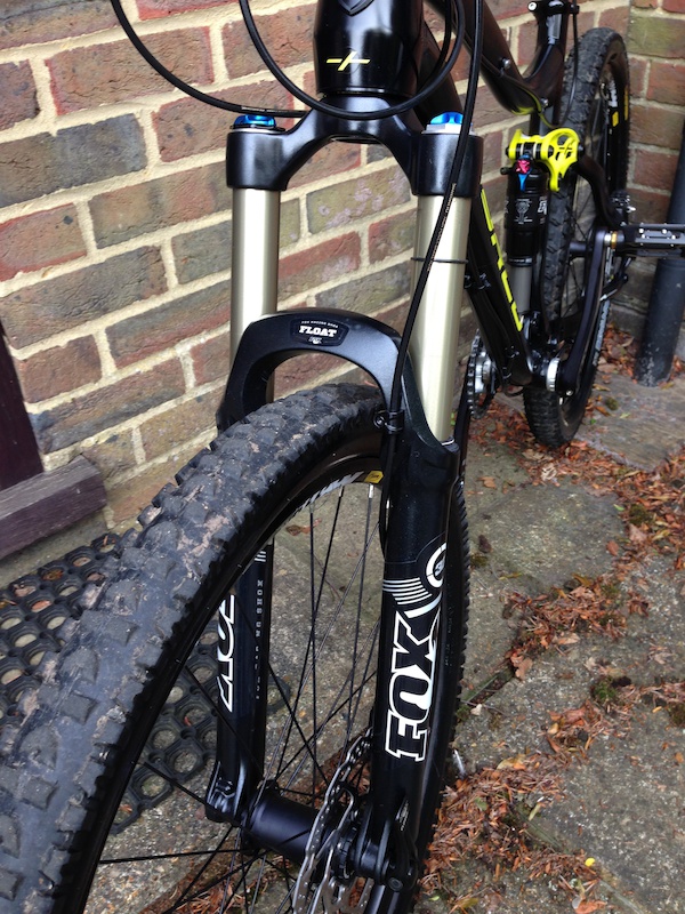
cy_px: 457
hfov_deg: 42.9
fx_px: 871
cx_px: 342
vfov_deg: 55.4
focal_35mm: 33
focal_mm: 4.12
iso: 50
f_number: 2.4
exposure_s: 1/60
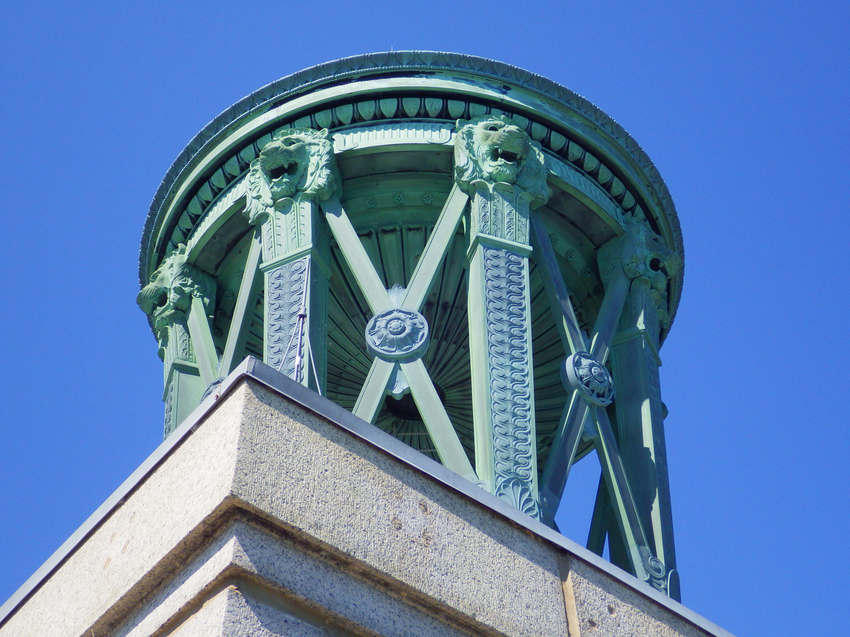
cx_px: 425
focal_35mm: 47
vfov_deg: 30.9
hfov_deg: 40.4
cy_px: 318
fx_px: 1154
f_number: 4.2
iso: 250
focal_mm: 8.4
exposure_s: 1/1000
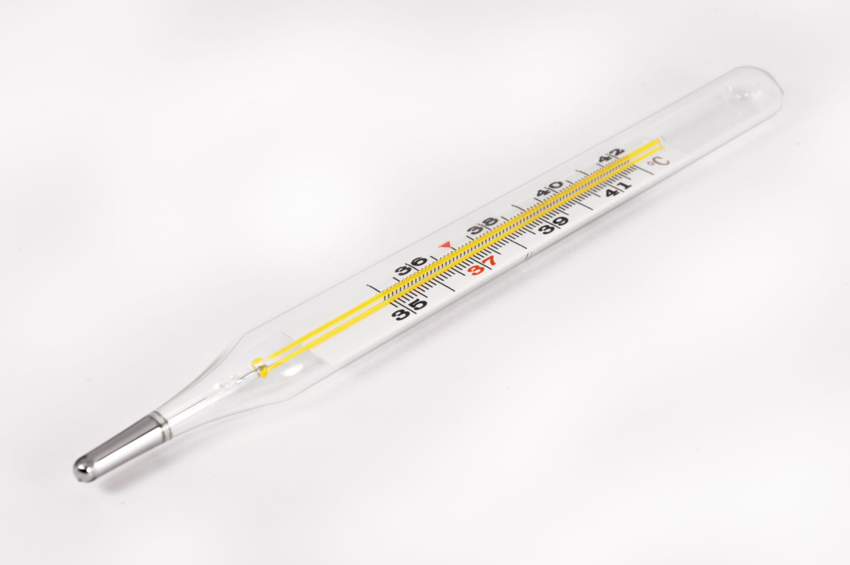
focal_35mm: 60
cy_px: 282
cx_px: 425
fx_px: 1415
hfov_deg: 33.4
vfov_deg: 22.6
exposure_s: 1/4
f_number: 16
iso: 100
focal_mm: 40
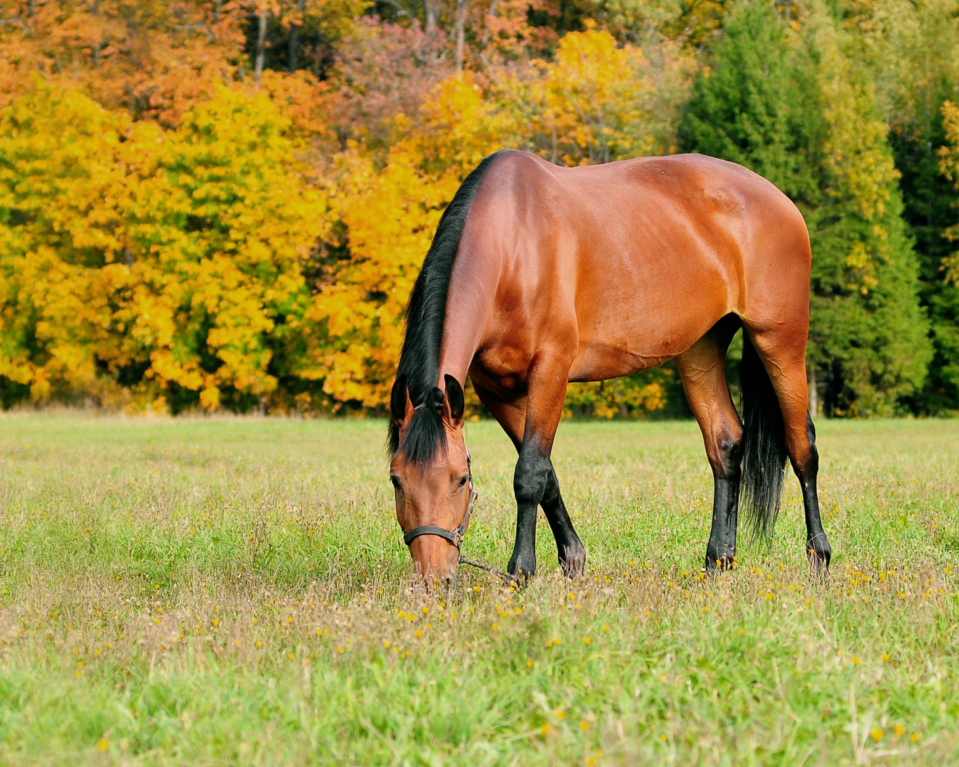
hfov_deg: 10.4
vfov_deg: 8.4
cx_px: 427
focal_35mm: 185
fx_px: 5250
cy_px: 308
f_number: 4
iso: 400
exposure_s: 1/1000
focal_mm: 80
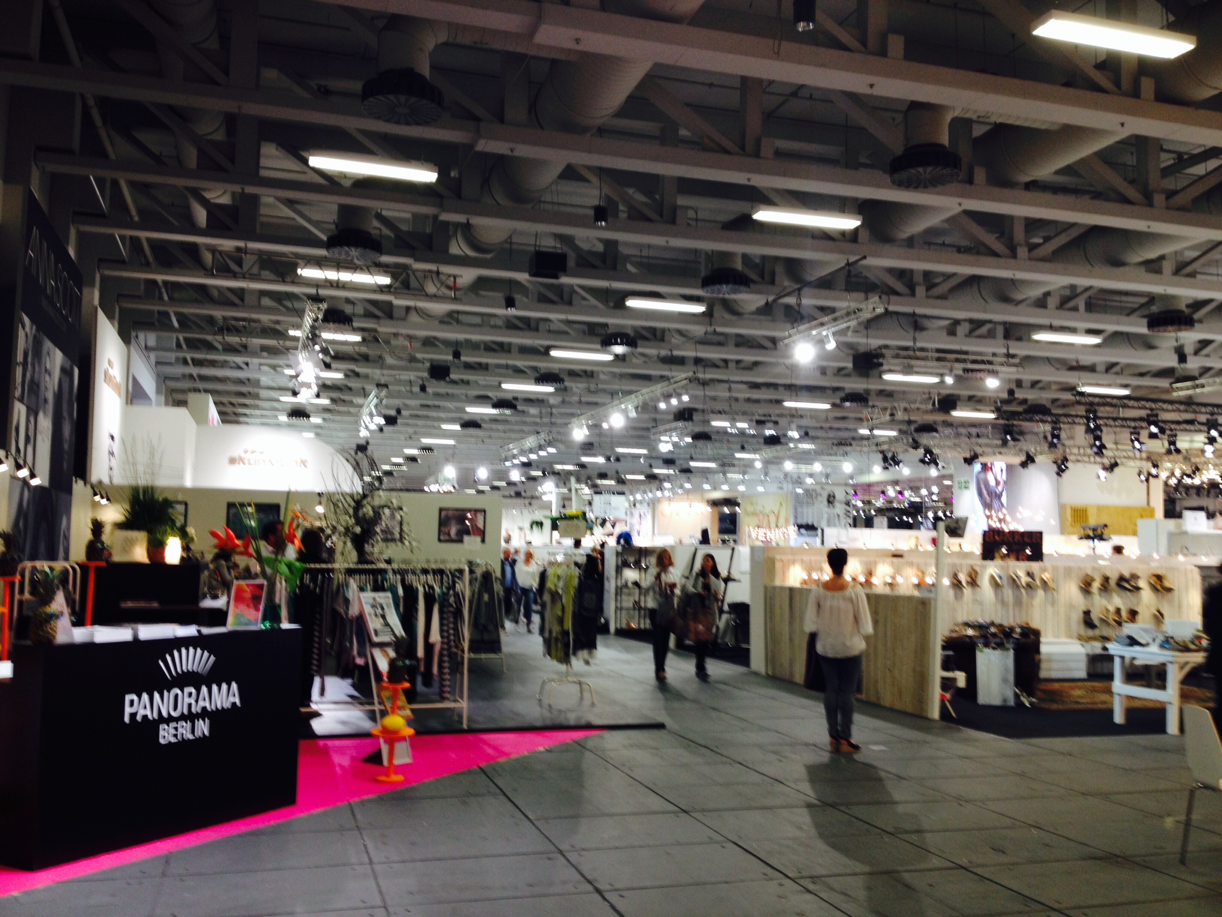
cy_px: 458
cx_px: 611
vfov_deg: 40.7
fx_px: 1236
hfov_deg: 52.6
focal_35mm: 35
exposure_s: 1/20
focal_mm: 4.28
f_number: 2.4
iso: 50
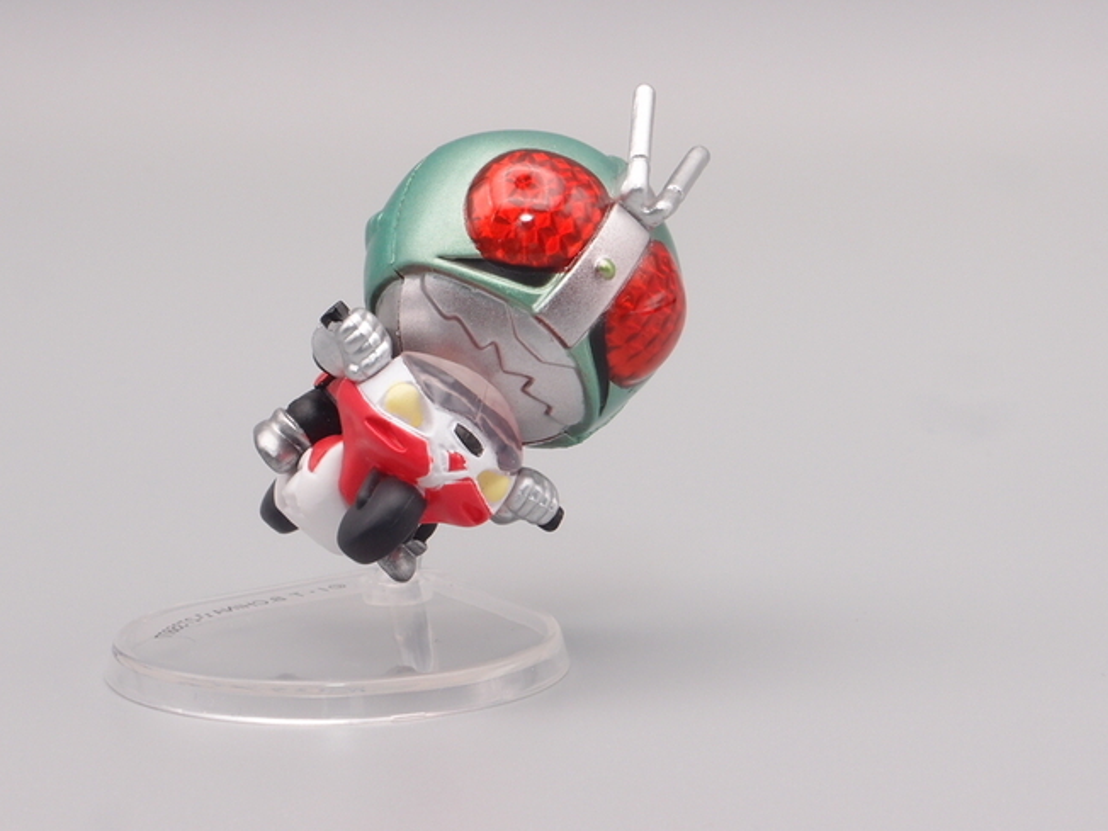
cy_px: 345
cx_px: 491
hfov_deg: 19.1
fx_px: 3297
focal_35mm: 103
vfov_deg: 14.4
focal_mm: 18.15
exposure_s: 1/6
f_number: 8
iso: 100
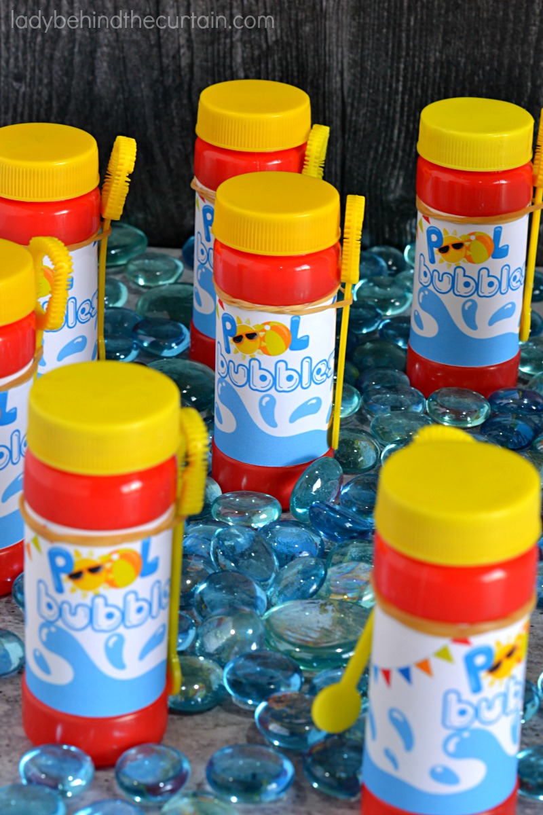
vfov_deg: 27.0
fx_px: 1697
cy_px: 408
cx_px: 272
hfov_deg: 18.2
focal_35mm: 75
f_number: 10
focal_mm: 50
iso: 100
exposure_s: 1/2.5
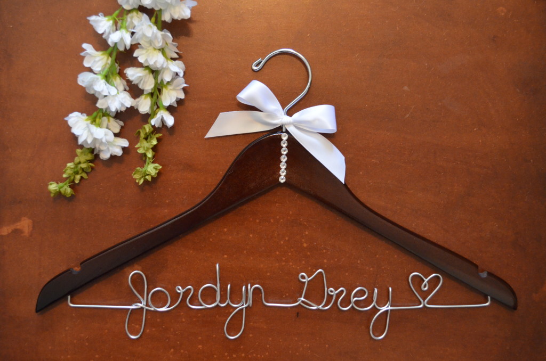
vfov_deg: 29.7
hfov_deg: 43.7
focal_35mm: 45
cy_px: 180
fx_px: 681
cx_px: 273
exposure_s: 1/30
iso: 3200
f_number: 4.5
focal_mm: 30
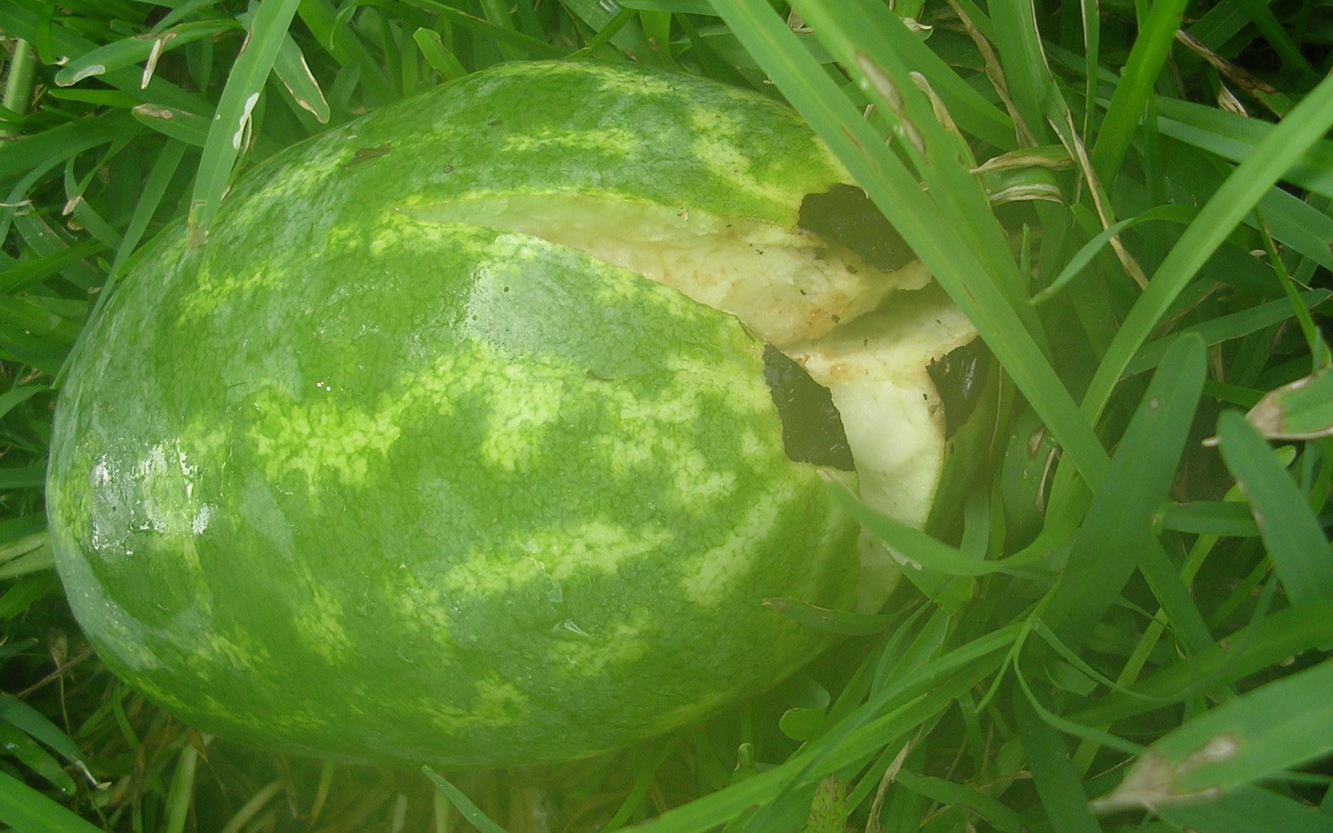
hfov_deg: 48.2
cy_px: 404
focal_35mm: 41
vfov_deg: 31.3
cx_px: 675
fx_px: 1490
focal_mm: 5.8
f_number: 2.8
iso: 50
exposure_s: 1/103
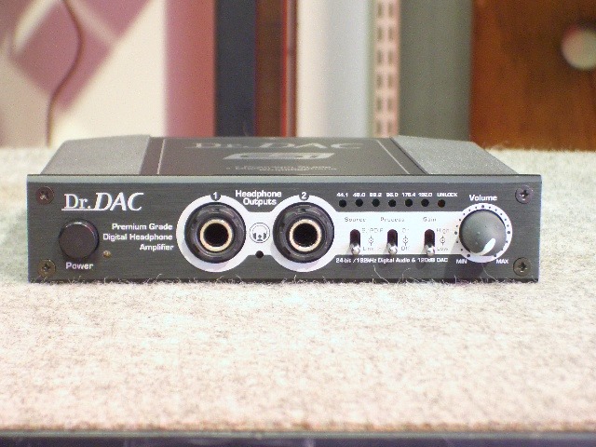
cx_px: 298
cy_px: 224
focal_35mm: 105
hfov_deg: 18.7
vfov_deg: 14.1
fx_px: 1808
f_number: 4.8
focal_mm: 17.4
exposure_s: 1/10
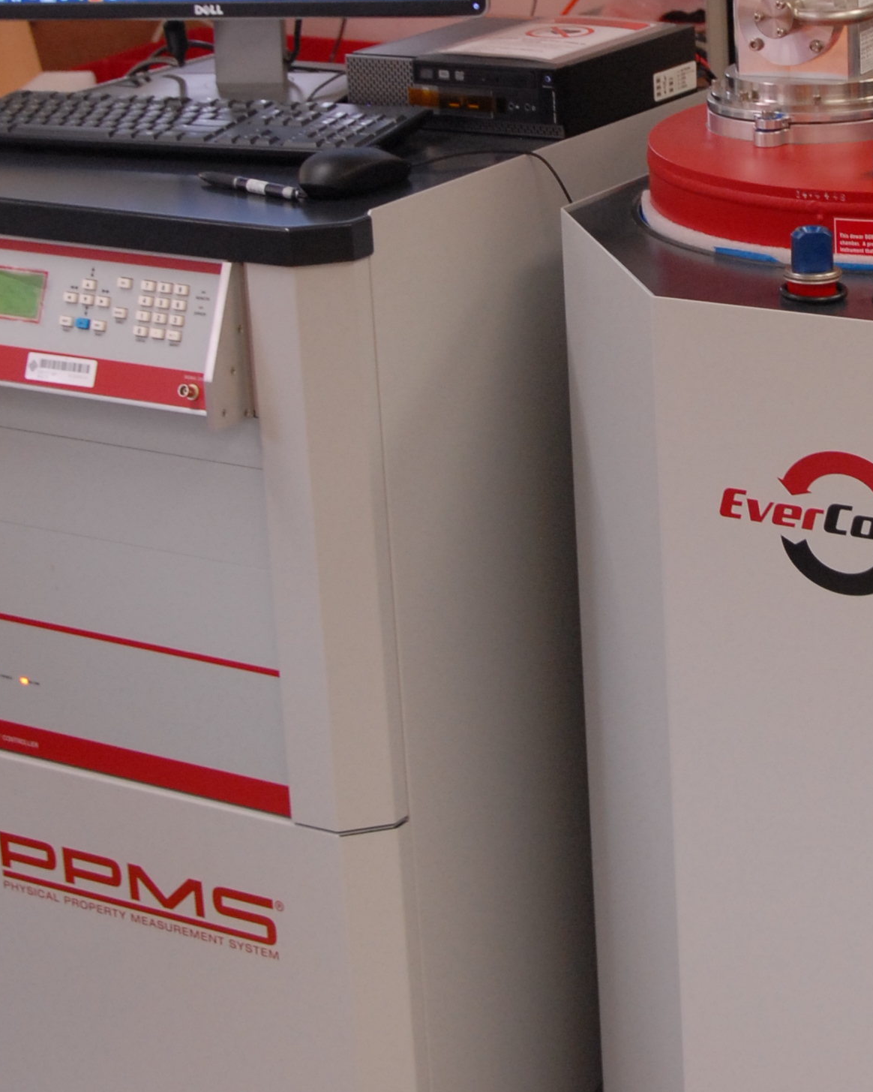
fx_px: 2907
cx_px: 698
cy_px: 232
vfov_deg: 21.0
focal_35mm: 90
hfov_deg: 16.9
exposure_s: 1/30
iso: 400
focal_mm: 24
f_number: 3.8
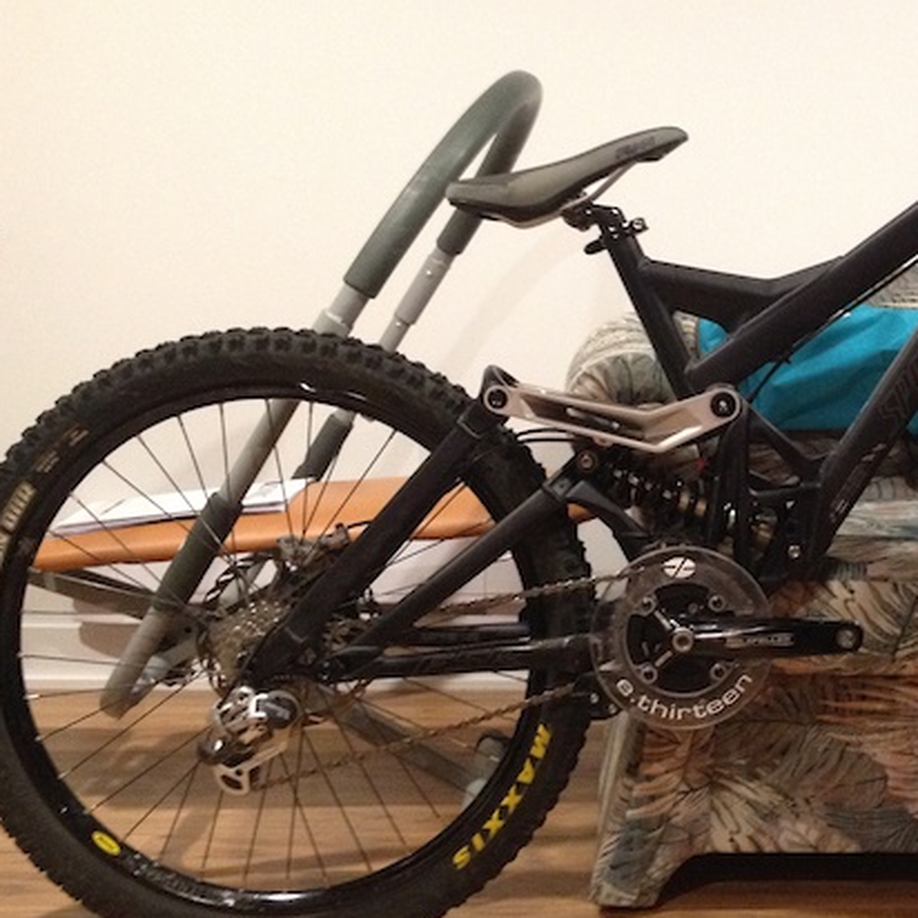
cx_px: 811
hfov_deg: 27.7
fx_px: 1800
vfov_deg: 28.6
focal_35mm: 60
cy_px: 450
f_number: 2.4
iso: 400
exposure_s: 1/20
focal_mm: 4.28
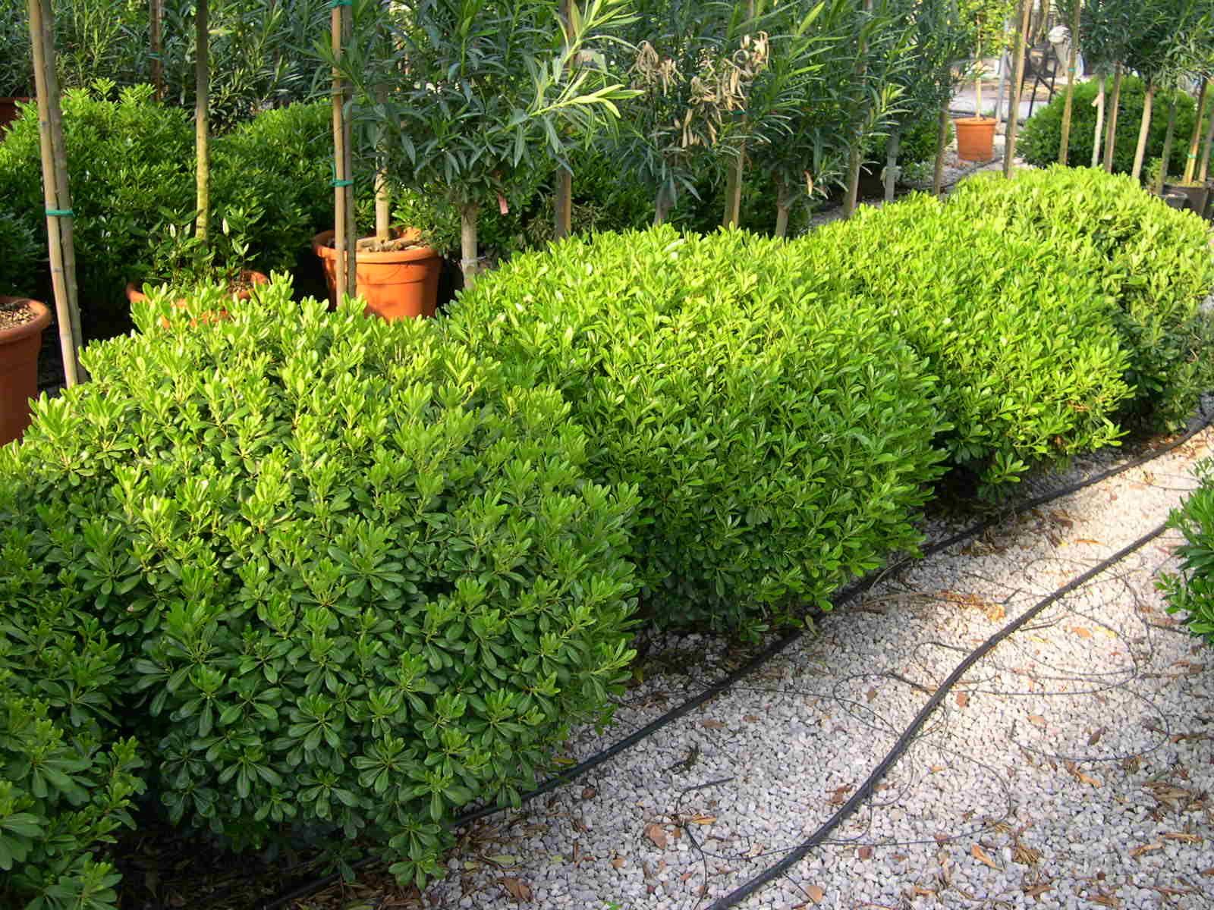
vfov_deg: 37.7
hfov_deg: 49.0
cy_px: 455
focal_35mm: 38
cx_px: 607
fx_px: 1333
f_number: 2.8
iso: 100
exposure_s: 1/118
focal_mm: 8
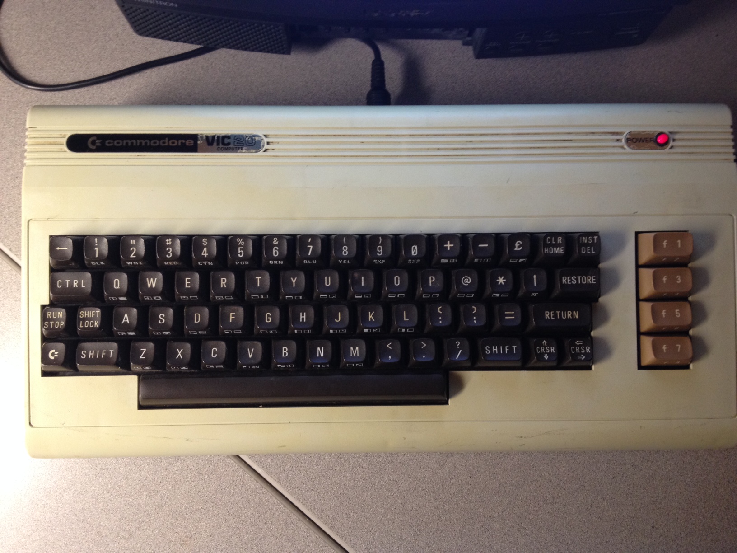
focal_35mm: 35
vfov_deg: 40.7
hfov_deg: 52.6
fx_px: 745
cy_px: 276
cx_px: 368
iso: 125
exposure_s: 1/20
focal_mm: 4.28
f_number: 2.4
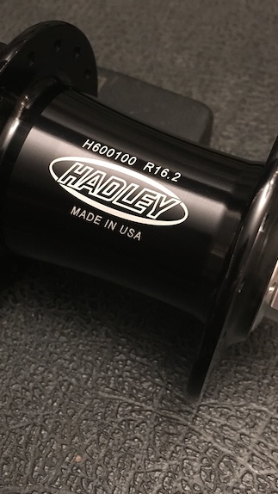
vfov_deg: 46.1
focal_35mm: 44
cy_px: 193
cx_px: 128
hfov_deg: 27.1
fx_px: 576
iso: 500
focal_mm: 4.15
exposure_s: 1/15
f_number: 2.2
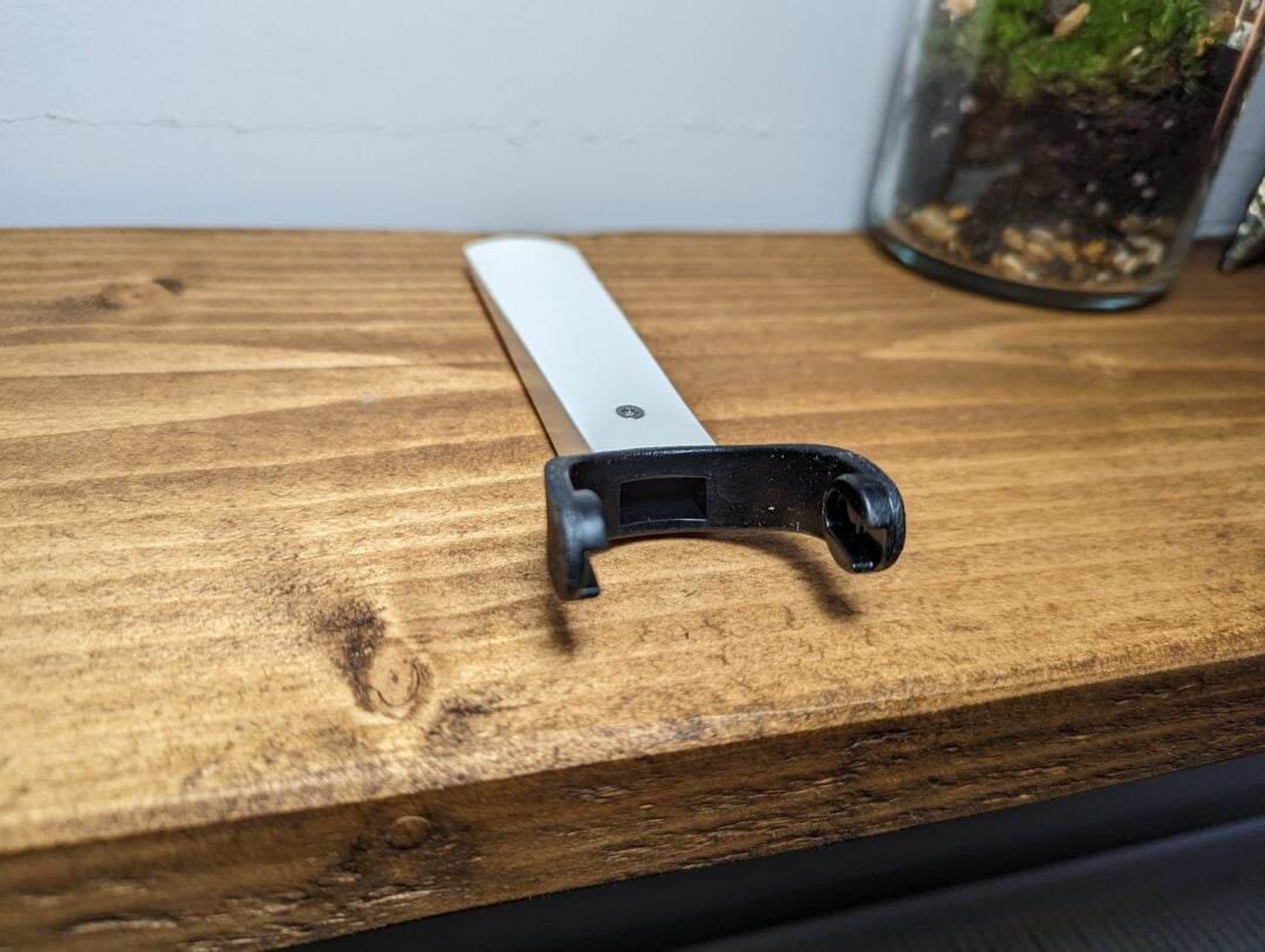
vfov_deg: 56.9
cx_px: 632
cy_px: 476
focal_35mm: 24
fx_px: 878
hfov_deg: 71.5
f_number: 1.9
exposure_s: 1/296
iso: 45
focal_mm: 6.8
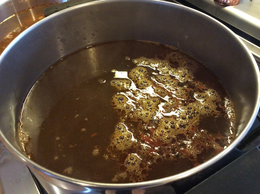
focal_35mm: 32
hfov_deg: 56.9
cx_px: 130
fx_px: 240
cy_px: 97
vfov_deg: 44.1
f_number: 2.4
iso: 250
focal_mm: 3.3
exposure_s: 1/15
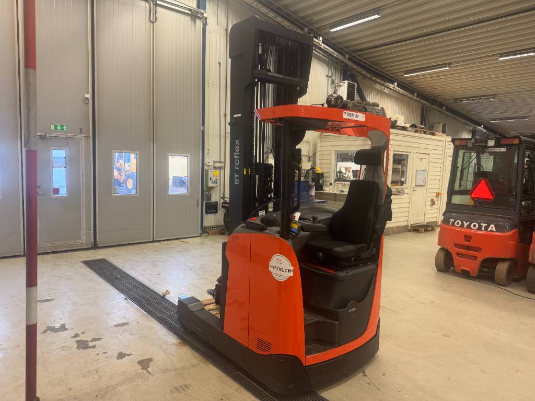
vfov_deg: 56.8
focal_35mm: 24
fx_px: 371
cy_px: 200
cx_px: 268
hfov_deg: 71.6
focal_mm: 6.76
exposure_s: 1/50
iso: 125
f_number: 1.78
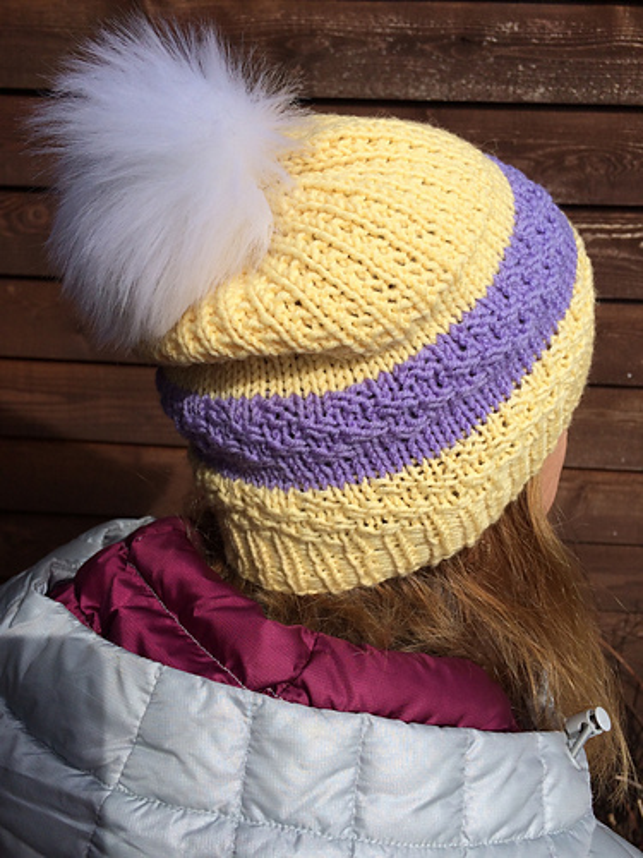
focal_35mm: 29
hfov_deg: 48.2
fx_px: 718
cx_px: 322
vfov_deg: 61.7
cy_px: 429
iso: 32
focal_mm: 4.15
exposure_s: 1/1953
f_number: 2.2
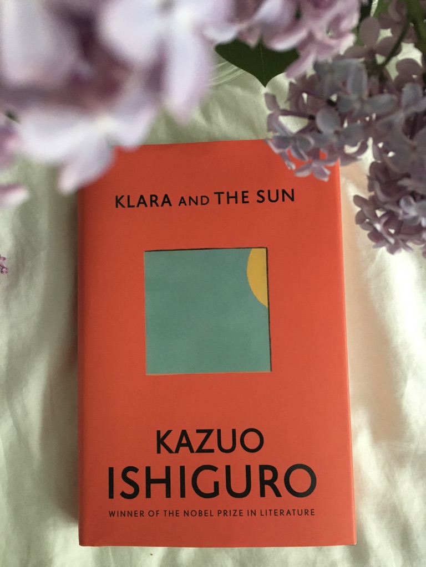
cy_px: 284
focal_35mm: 29
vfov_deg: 61.7
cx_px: 213
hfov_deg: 48.2
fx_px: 476
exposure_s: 1/24
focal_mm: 4.15
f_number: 2.2
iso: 200
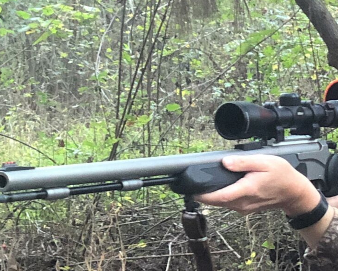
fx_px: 1791
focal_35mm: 179
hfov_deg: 10.6
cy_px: 375
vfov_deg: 8.5
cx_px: 401
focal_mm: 6
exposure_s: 1/24
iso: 160
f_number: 2.4
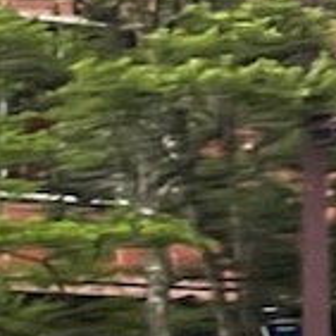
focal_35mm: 563
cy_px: 777
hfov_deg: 3.1
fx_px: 6183
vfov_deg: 3.1
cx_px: -129
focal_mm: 7.5
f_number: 2.2
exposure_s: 1/122
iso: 25
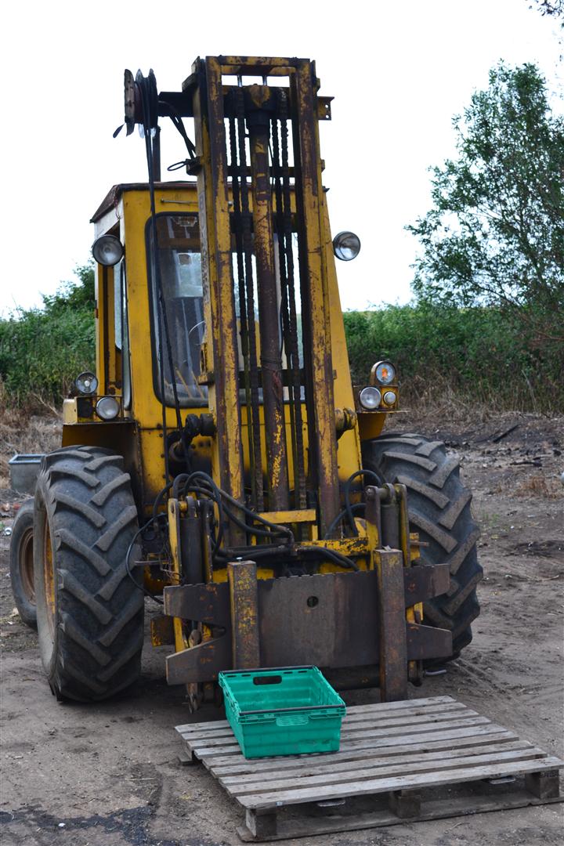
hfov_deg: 25.8
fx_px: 1234
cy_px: 423
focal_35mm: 52
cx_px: 282
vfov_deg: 37.9
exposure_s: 1/20
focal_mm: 35
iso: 400
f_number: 6.3
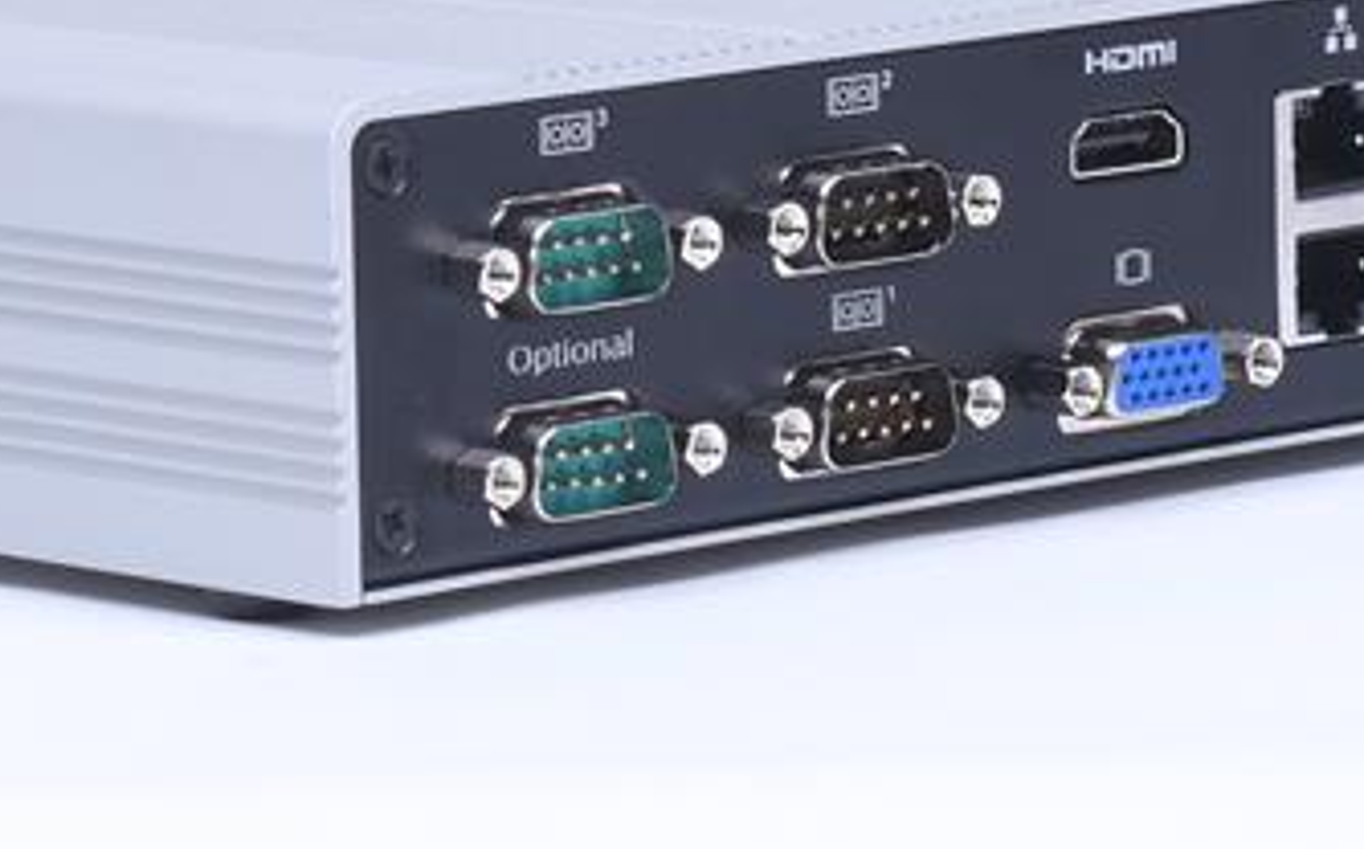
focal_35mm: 143
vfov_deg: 9.1
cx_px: 670
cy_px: 220
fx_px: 5310
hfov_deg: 14.6
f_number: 14
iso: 200
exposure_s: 1/200
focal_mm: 52
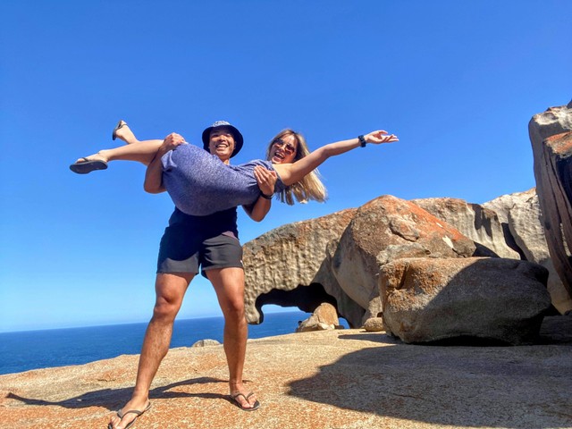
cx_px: 286
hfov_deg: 73.9
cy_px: 214
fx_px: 380
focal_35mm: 23
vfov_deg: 58.9
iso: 25
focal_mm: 2.71
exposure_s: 1/900
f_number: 2.2
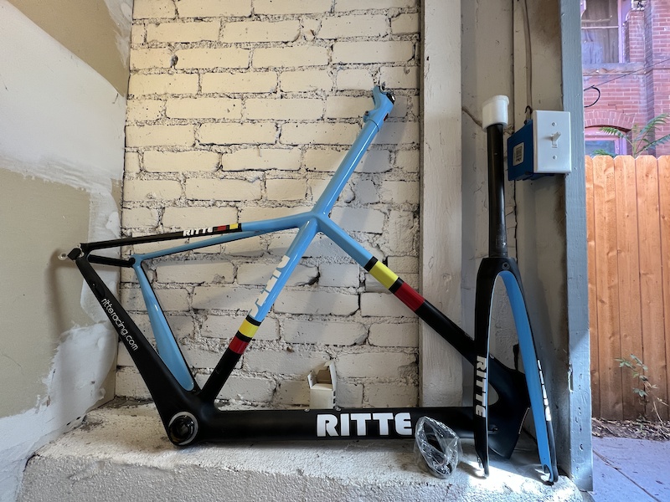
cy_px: 251
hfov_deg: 106.2
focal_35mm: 13
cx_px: 335
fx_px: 252
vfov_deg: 89.9
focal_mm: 1.57
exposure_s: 1/120
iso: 160
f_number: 1.8
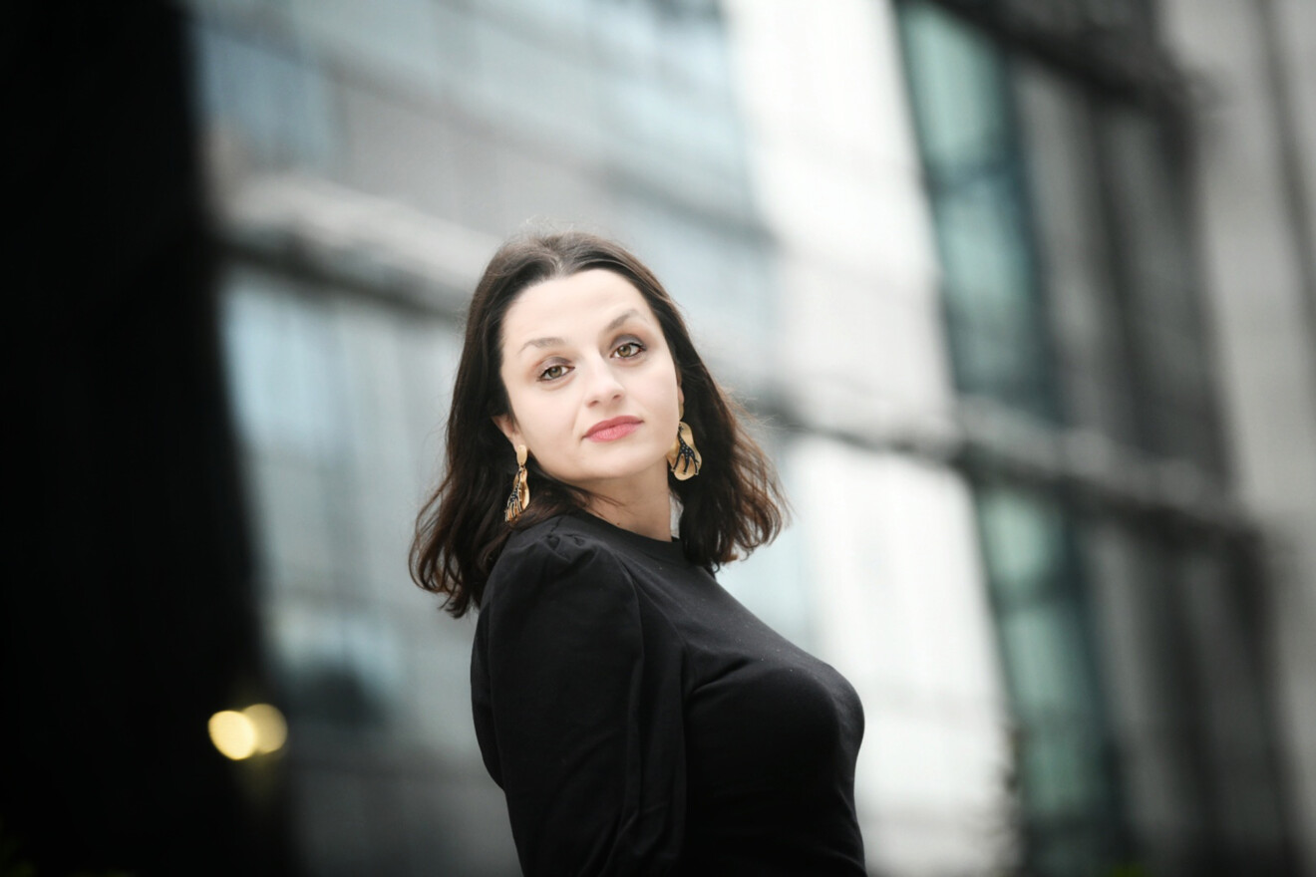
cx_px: 658
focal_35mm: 150
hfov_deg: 13.7
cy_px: 438
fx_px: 5483
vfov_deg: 9.1
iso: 2000
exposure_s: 1/100
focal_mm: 150
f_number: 2.8
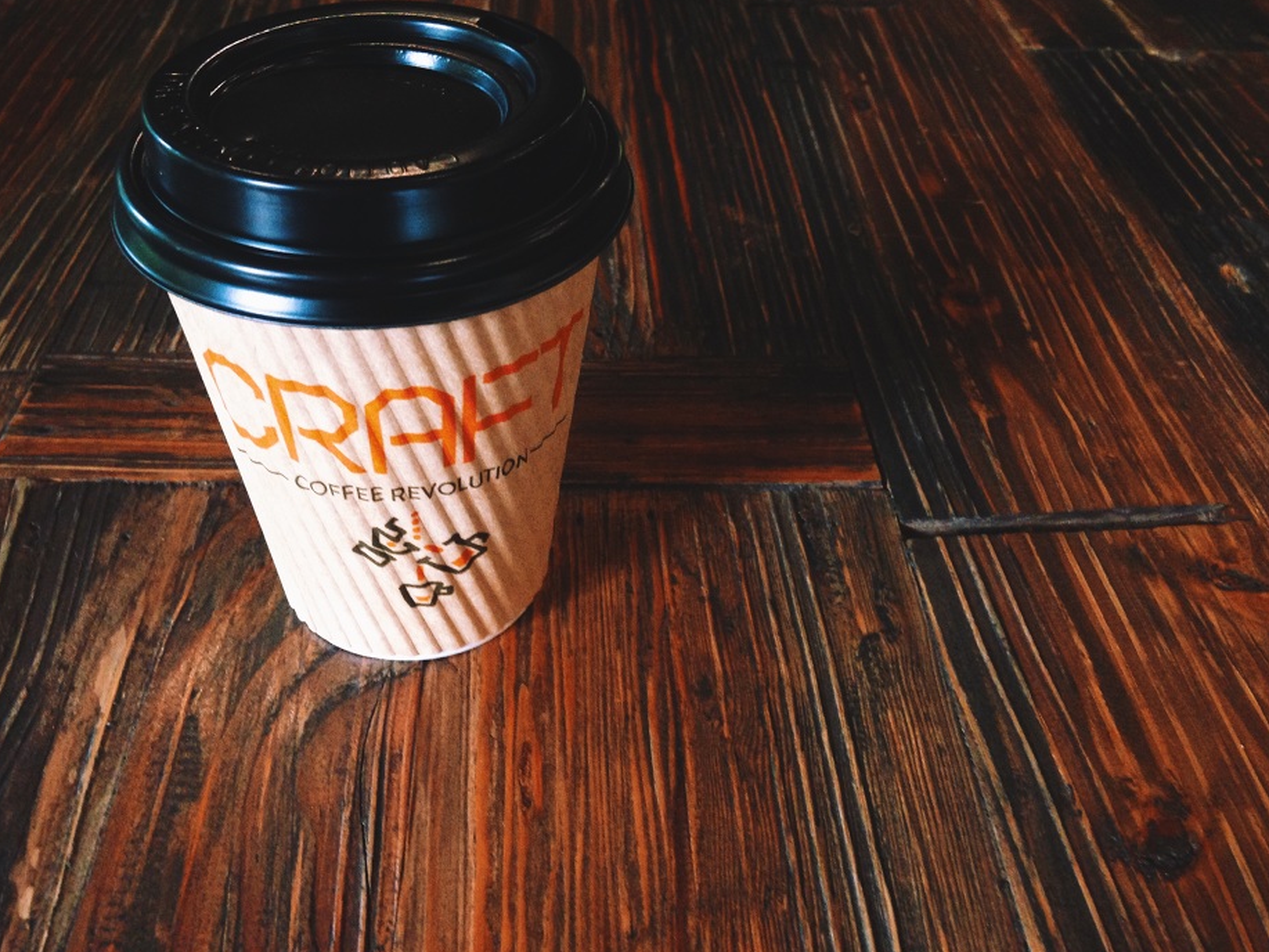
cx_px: 590
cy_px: 443
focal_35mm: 36
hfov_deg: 51.3
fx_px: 1320
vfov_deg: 39.6
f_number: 2.4
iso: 320
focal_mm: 4.12
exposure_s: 1/20
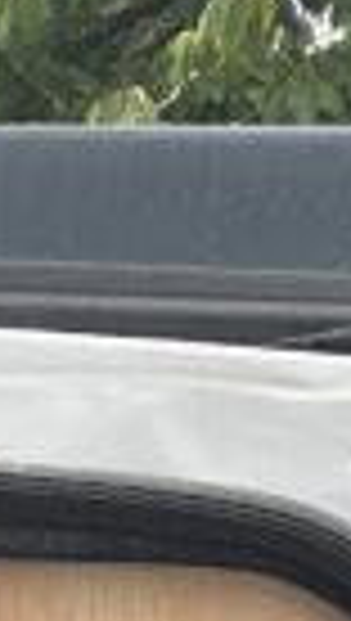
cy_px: 1773
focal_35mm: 210
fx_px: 3462
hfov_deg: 4.9
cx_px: -1359
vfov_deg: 8.7
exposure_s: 1/205
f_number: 1.8
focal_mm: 4.25
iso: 32
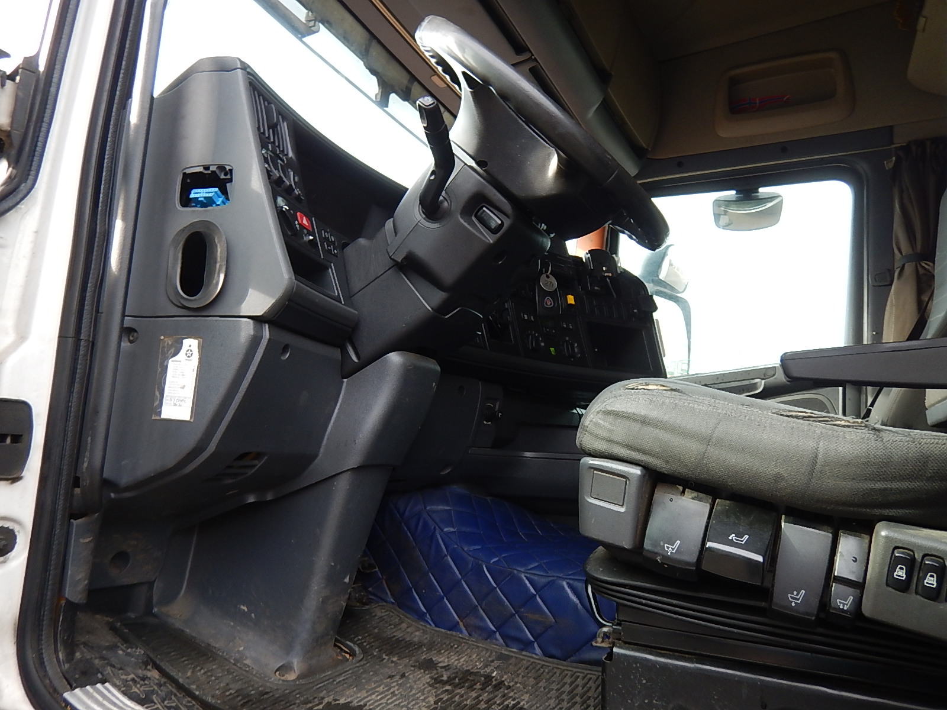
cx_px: 474
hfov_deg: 71.6
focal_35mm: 24
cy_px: 355
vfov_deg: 56.8
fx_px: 657
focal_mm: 4.3
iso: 125
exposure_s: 1/100
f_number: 2.8
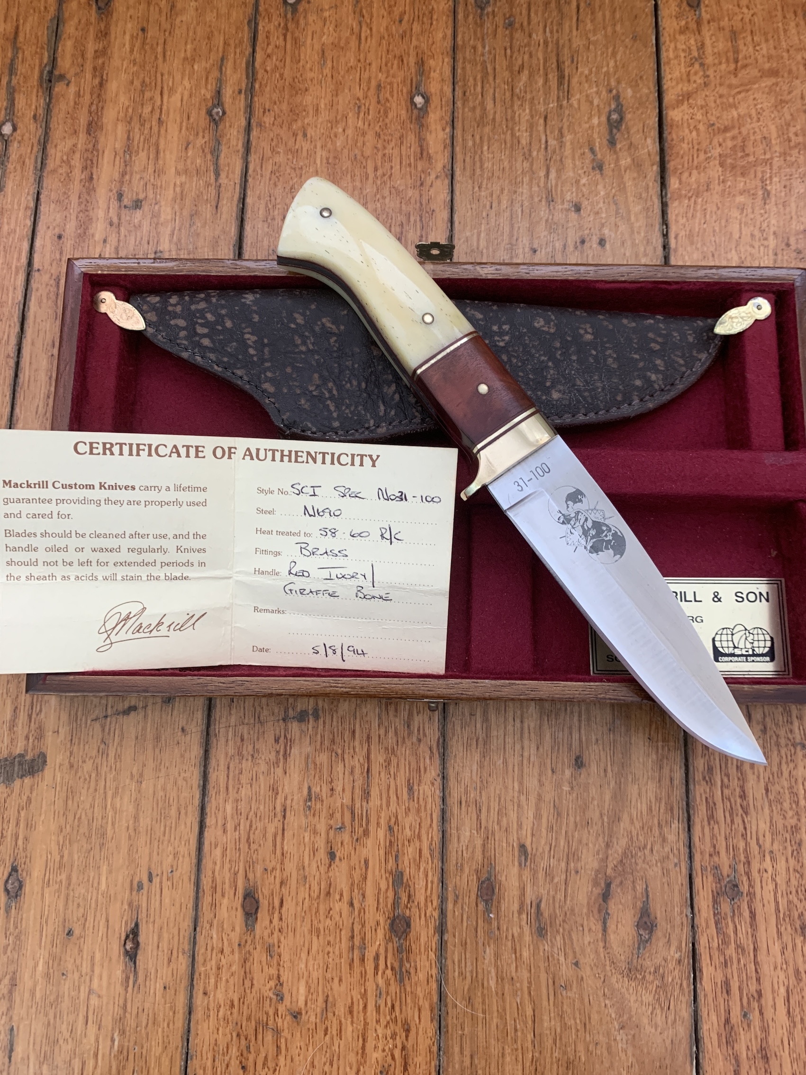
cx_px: 403
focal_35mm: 26
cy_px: 538
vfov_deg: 67.3
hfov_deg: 53.1
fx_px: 807
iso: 200
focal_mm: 4.25
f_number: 1.8
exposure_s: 1/60
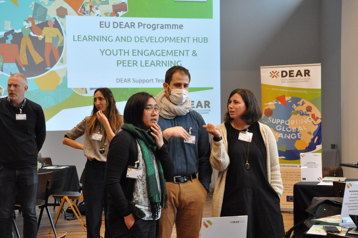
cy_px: 119
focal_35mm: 72
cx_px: 179
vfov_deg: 18.9
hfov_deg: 28.1
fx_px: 715
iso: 3200
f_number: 9
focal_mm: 48
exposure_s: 1/80
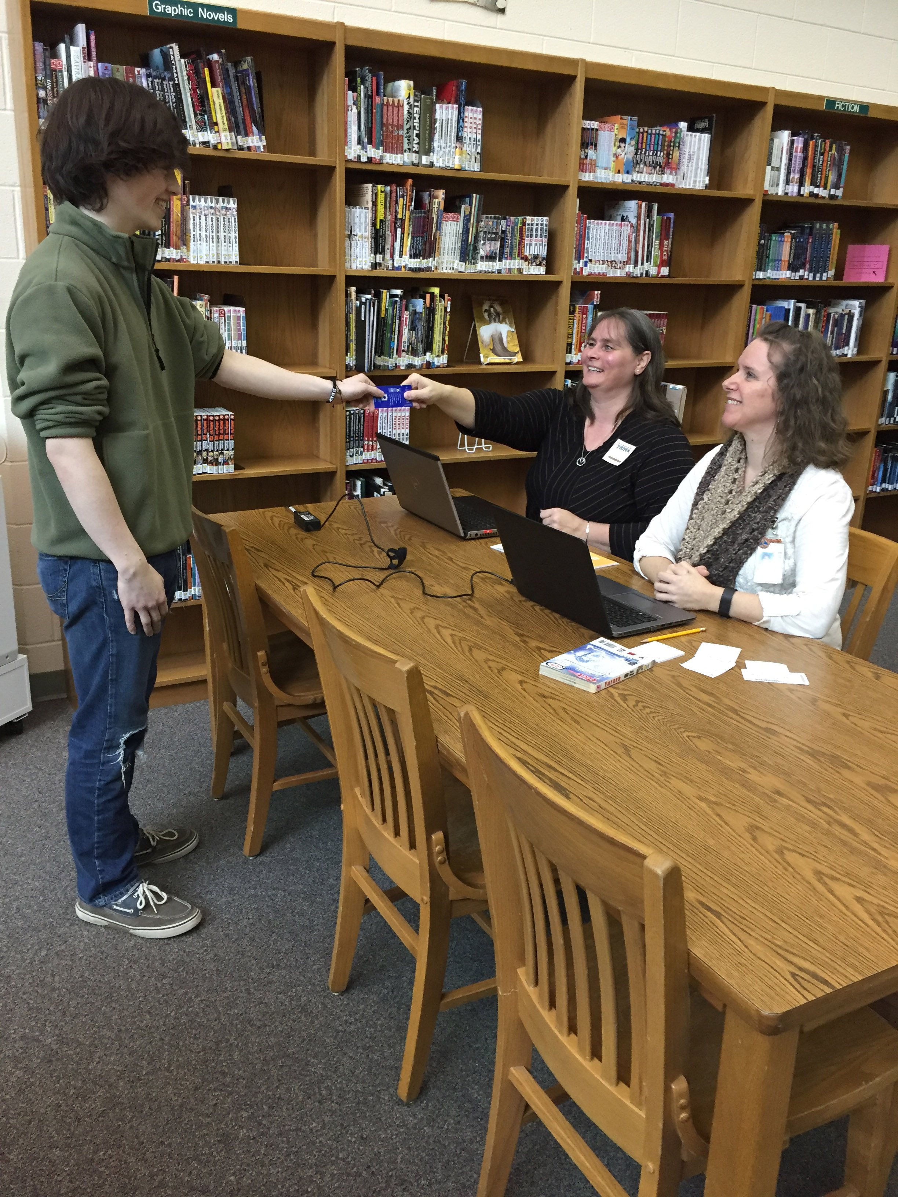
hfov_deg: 48.2
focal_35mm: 29
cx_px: 449
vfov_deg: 61.7
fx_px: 1003
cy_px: 598
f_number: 2.2
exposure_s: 1/30
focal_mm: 4.15
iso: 160
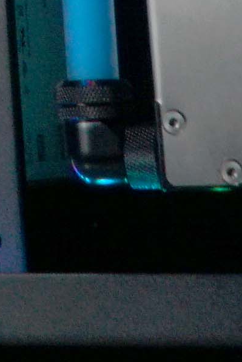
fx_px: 2731
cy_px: -721
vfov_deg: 6.9
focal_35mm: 271
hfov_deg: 4.9
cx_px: -449
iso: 400
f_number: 9
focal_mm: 18
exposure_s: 1/250
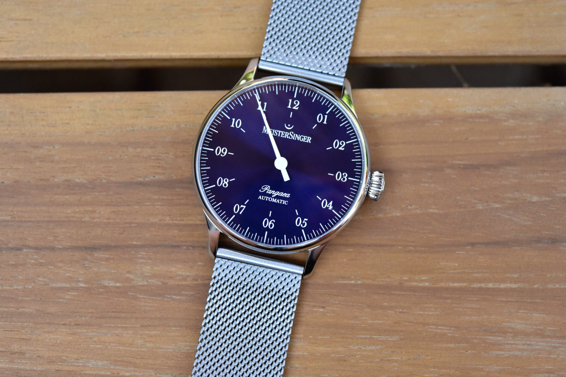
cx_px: 283
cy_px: 188
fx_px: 943
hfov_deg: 33.4
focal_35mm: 60
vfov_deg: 22.6
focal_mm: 60
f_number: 5.6
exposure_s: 1/1600
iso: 2000
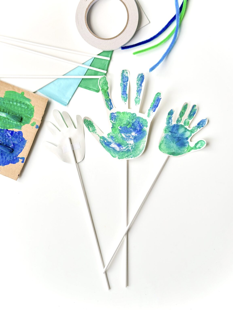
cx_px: 116
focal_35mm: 48
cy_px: 155
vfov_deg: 39.7
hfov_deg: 30.3
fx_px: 431
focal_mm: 6.86
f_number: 1.8
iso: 80
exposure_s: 1/160
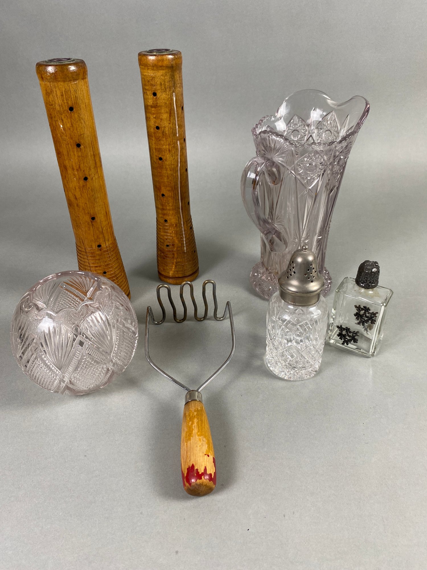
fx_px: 428
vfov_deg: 67.3
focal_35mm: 26
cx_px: 214
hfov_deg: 53.1
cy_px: 285
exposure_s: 1/60
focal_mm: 4.25
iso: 64
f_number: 1.8
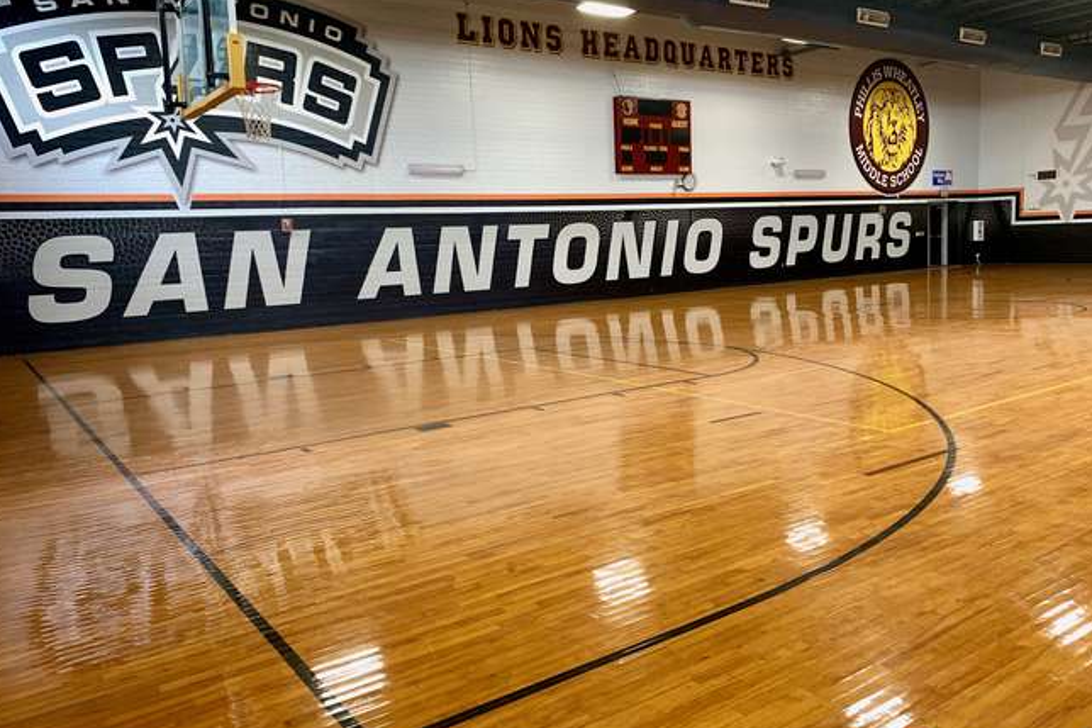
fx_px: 849
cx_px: 554
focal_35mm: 28
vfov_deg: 46.3
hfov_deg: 65.5
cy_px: 336
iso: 160
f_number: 1.8
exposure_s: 1/60
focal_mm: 4.25
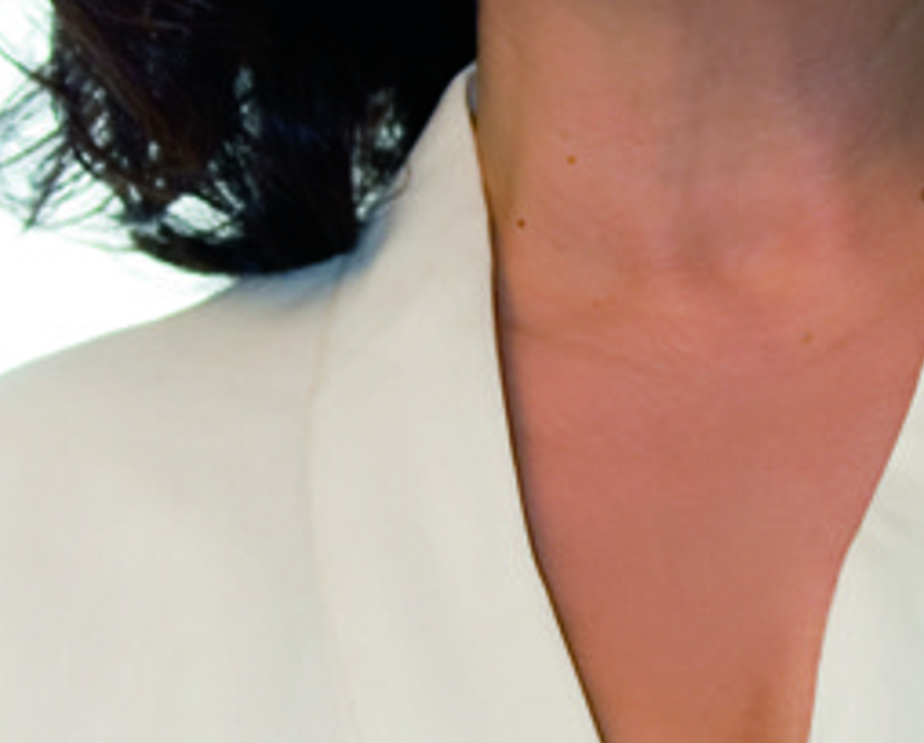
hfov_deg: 5.3
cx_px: 737
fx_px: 10042
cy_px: 208
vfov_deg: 4.2
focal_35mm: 367
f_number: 3.5
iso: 200
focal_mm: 75
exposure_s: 1/125
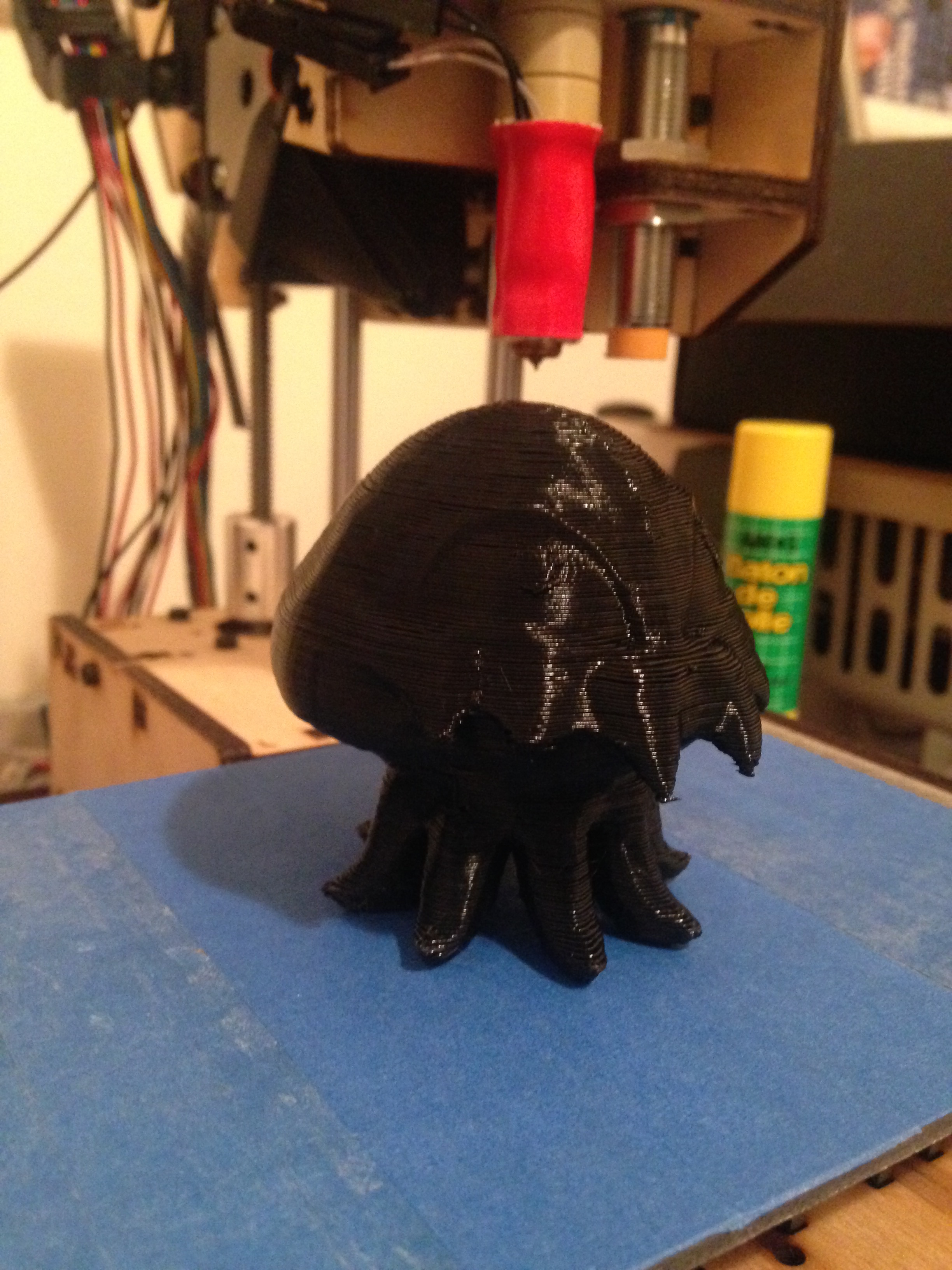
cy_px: 635
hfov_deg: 42.9
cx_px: 476
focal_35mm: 33
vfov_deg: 55.4
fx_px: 1210
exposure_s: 1/15
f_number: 2.4
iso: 640
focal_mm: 4.12
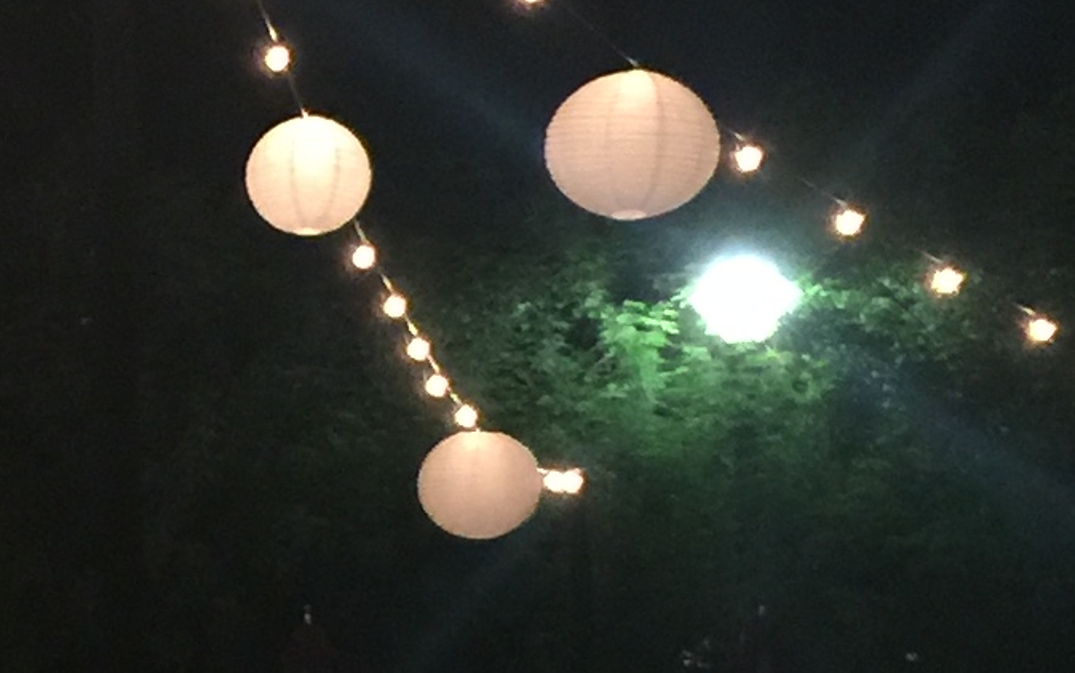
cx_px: -235
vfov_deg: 8.7
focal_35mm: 149
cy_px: 695
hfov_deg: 13.6
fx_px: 4366
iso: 100
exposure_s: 1/4
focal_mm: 4.15
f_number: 2.2
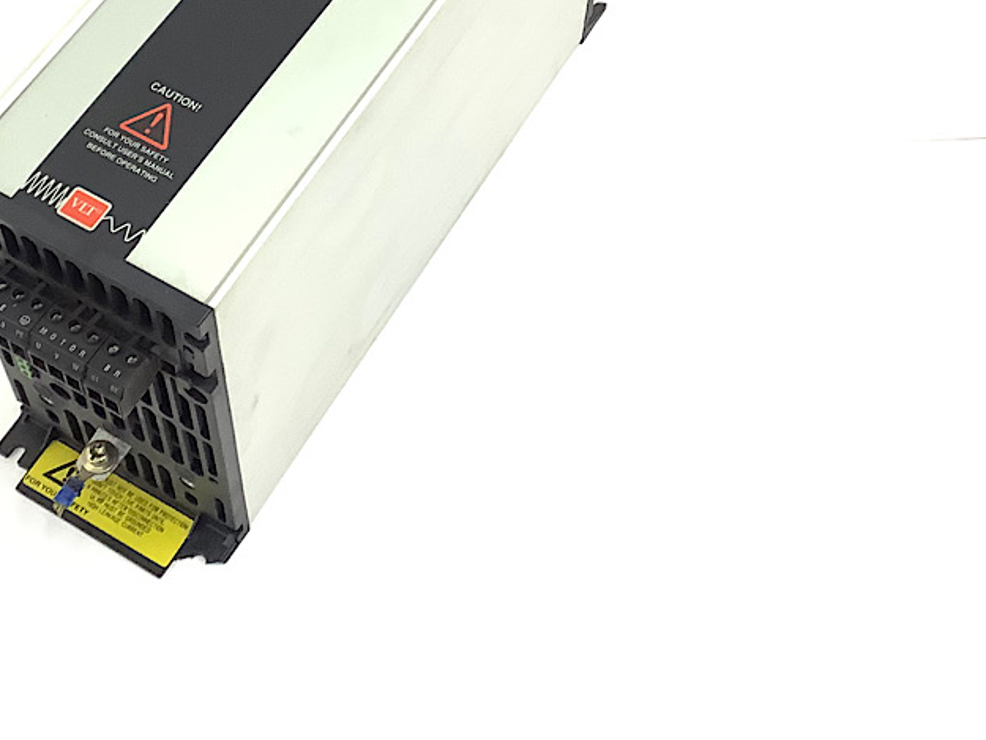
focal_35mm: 59
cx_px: 342
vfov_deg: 24.6
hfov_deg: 32.5
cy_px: 189
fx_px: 1681
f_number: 2.4
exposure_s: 1/50
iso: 160
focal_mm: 3.3
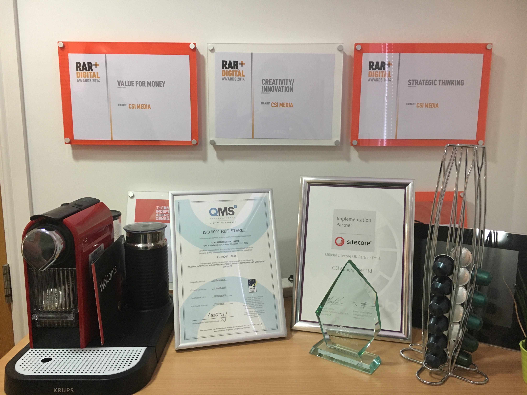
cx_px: 264
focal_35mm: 29
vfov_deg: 48.2
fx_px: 442
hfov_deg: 61.7
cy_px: 198
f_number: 2.2
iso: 160
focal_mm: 4.15
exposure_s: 1/33
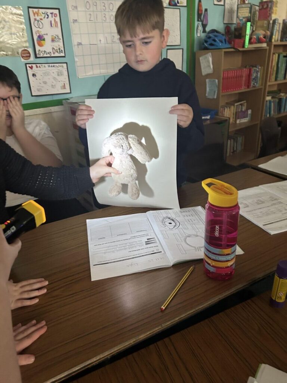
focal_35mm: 26
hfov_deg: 53.1
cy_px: 192
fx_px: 287
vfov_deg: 67.3
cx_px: 144
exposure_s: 1/33
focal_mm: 5.7
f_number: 1.5
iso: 400
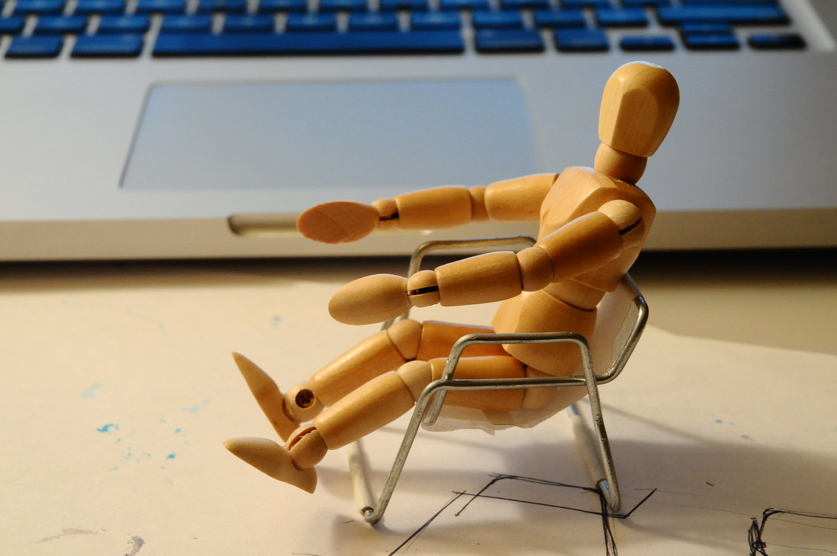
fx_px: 2438
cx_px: 418
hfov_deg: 19.5
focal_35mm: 105
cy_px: 278
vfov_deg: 13.0
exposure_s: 1/15
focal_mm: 70
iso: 1250
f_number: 10
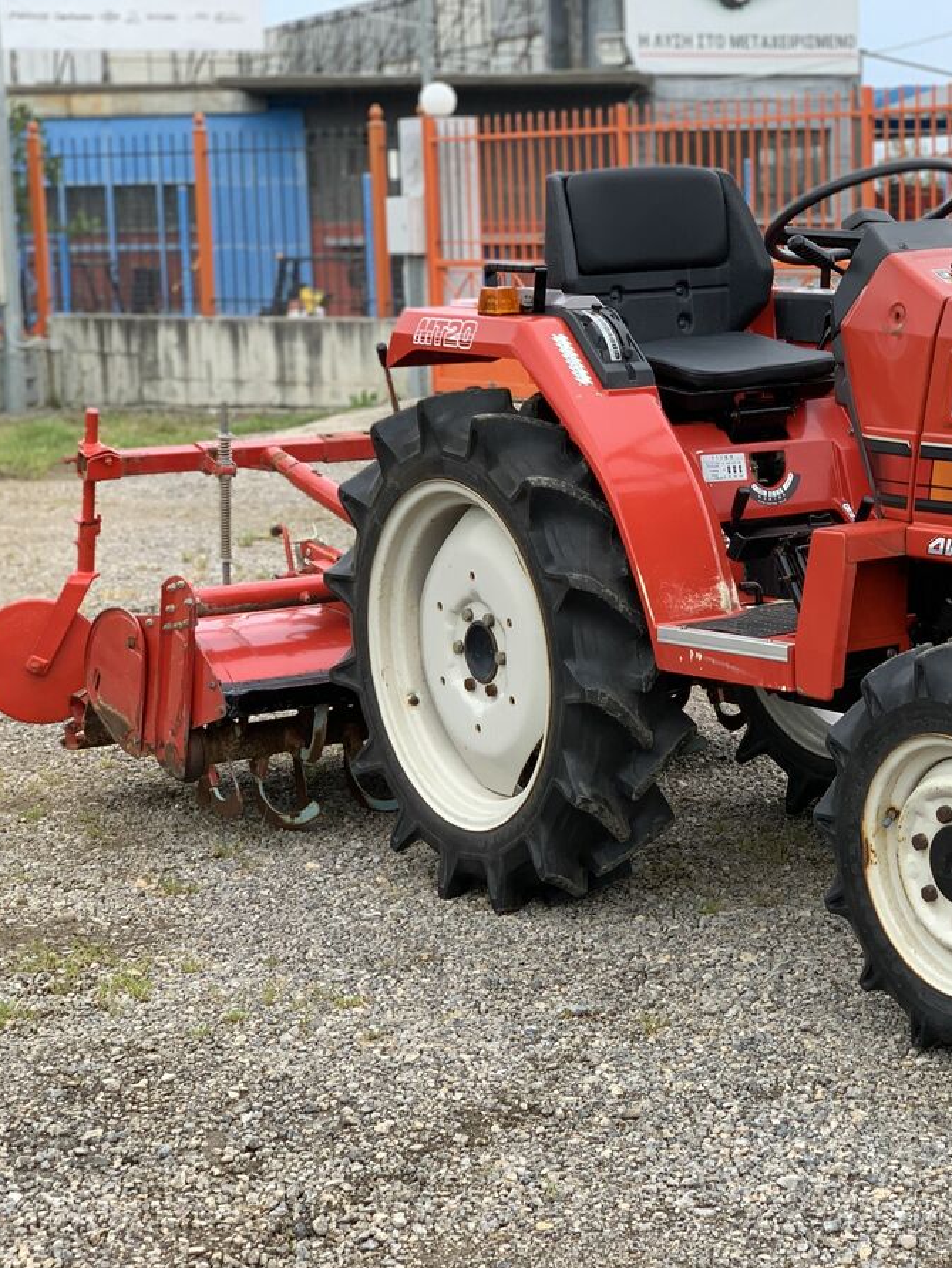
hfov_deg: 20.8
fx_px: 2565
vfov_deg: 27.8
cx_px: 750
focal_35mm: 70
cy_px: 639
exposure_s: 1/122
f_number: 2.4
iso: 32
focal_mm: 6
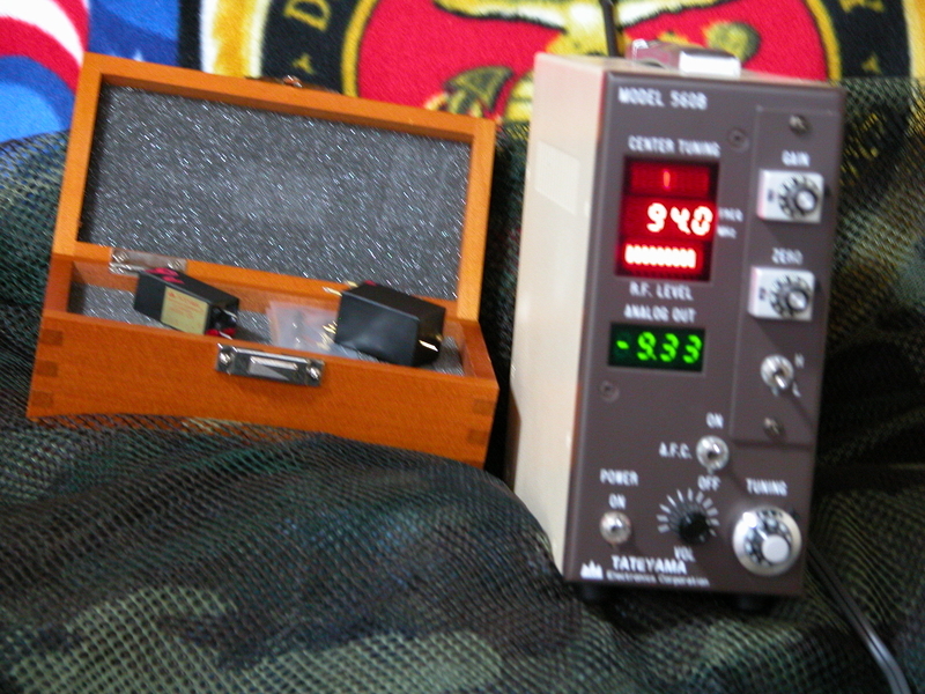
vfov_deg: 10.9
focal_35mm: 136
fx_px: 3634
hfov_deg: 14.5
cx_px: 462
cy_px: 347
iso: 400
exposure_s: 1/4
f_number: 3.8
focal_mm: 34.7
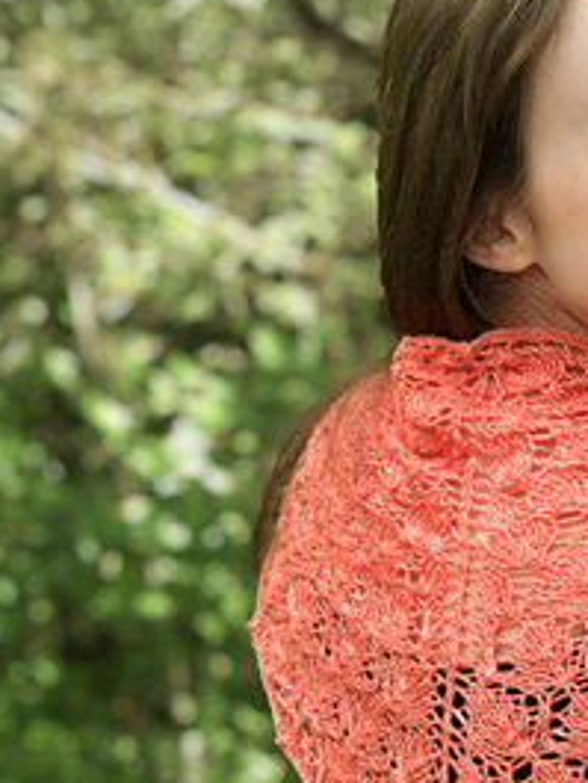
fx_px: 2218
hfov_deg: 14.9
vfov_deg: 19.9
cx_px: 542
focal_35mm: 98
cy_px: 553
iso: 32
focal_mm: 6
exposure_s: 1/60
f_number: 2.4
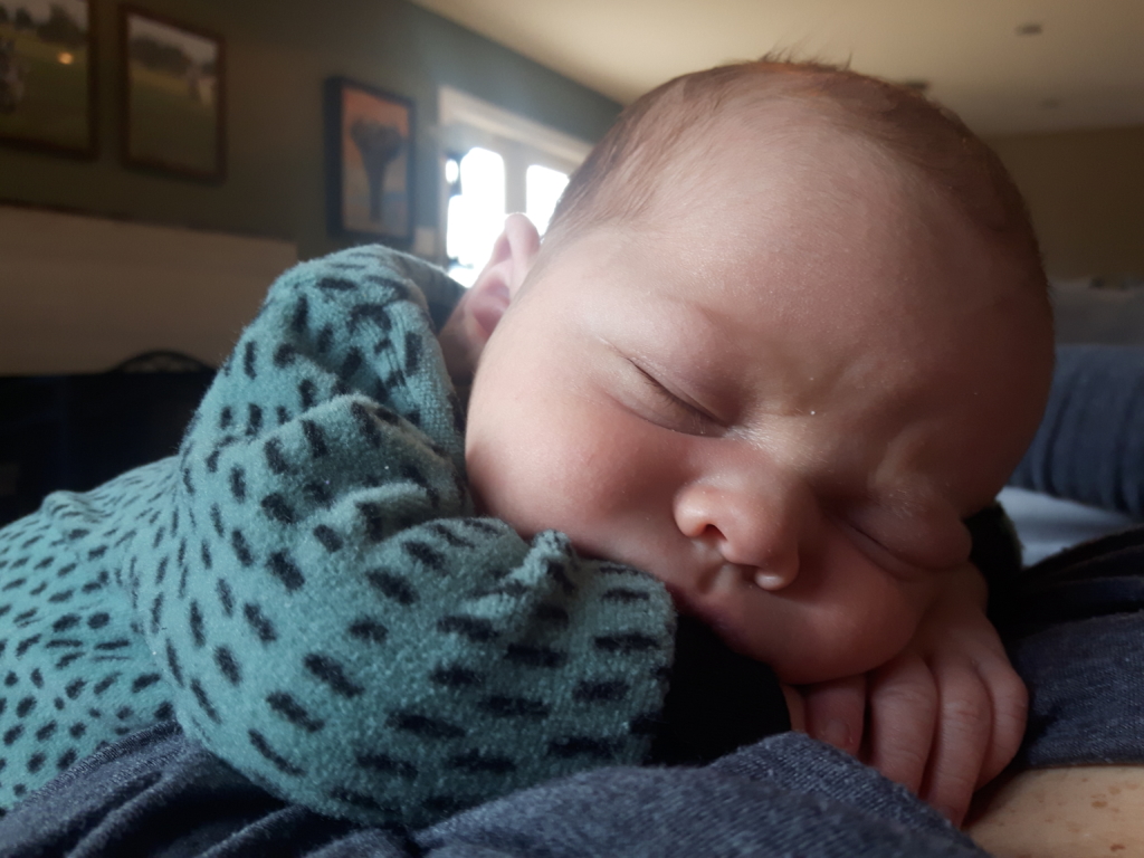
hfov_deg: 58.4
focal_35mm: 31
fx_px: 1024
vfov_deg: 45.4
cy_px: 429
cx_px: 572
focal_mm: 3.7
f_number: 1.9
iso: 80
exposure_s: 1/33
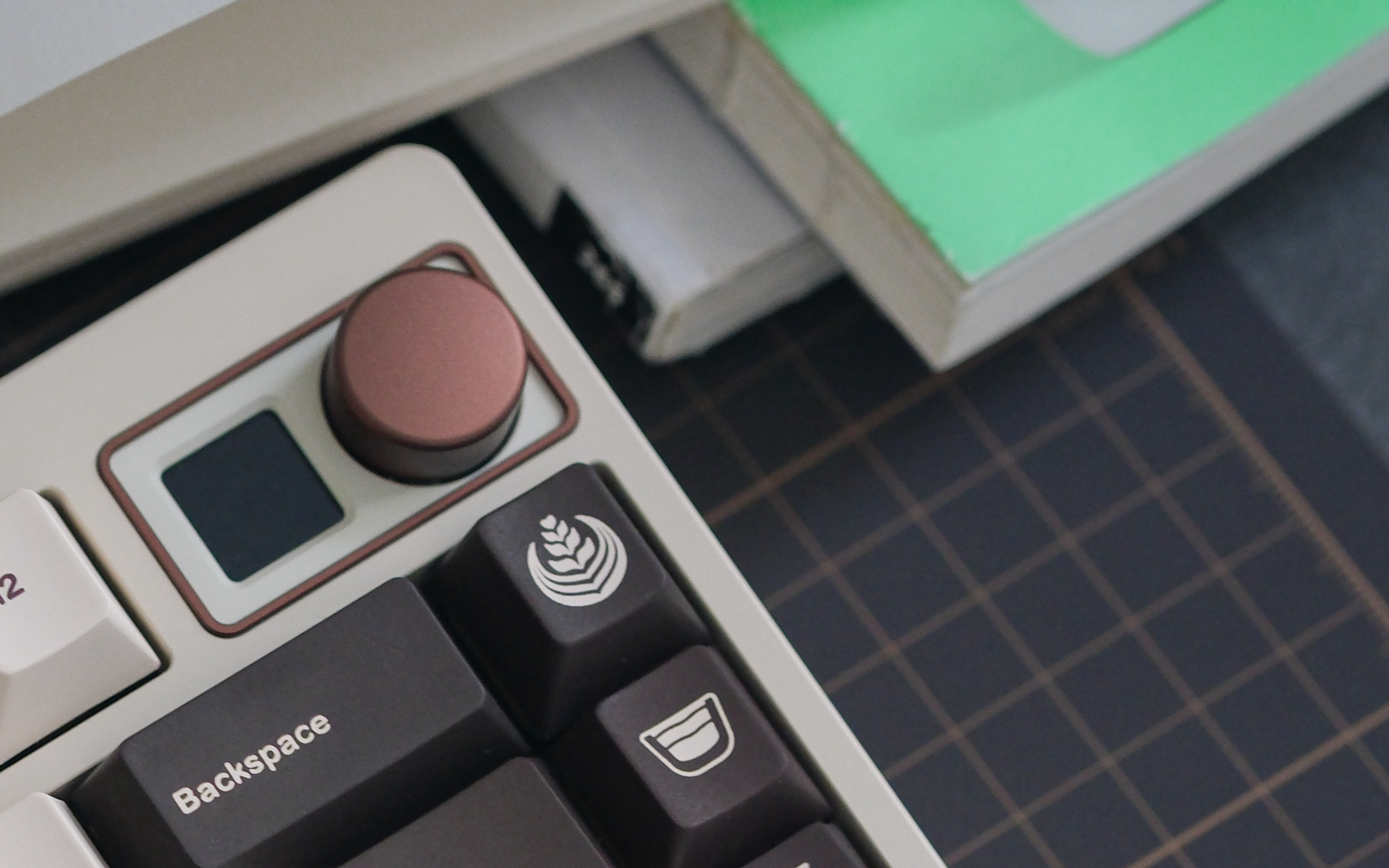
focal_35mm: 223
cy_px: 885
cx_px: 62
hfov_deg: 9.4
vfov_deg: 5.9
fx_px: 8441
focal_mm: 56
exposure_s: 1/25
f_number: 2.5
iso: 800
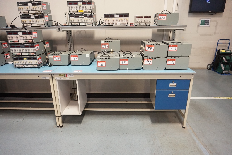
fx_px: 155
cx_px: 116
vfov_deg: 53.1
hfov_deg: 73.7
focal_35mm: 24
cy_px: 78
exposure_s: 1/160
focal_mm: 16
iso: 2500
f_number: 3.5
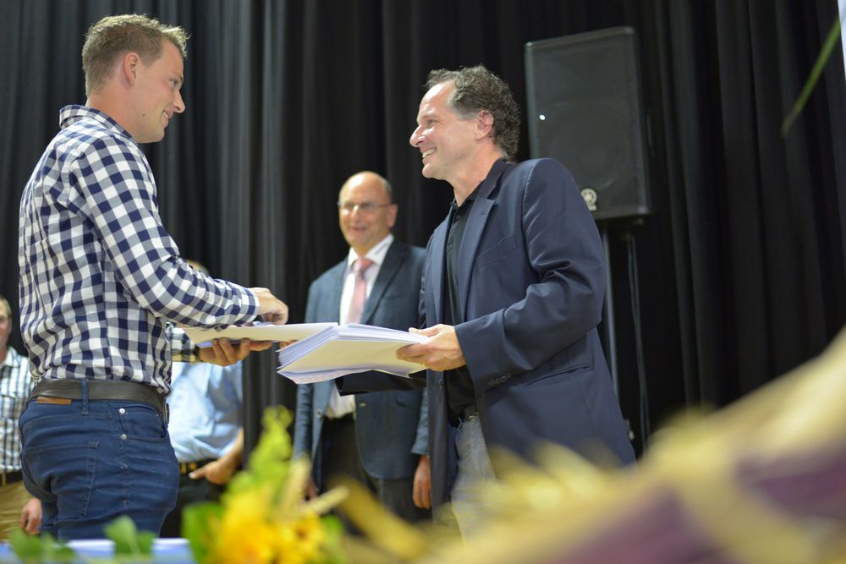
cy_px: 282
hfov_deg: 39.6
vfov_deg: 27.0
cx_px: 423
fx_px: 1175
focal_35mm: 50
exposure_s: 1/50
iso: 2500
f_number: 2
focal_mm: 50
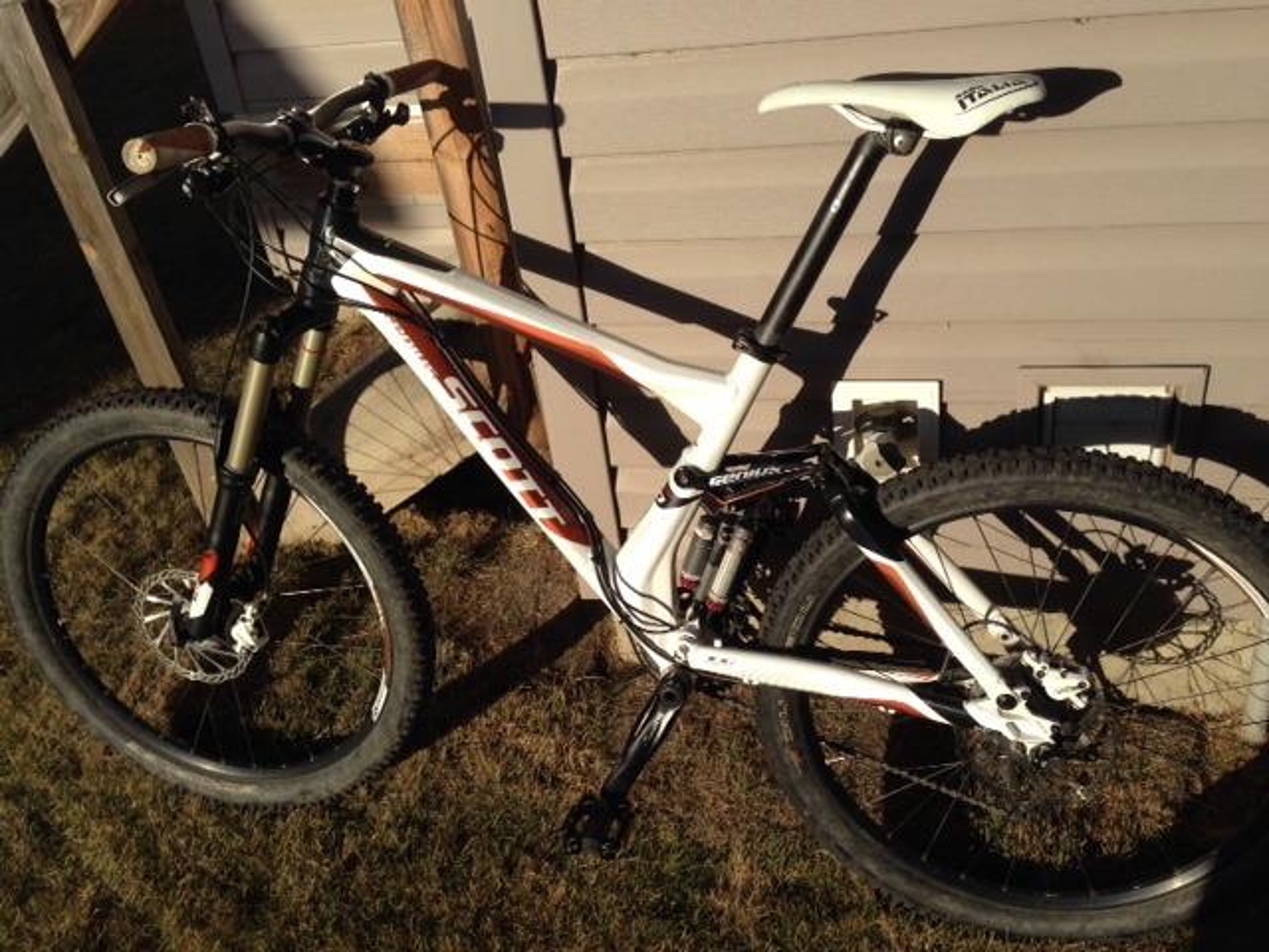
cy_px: 476
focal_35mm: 33
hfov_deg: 55.4
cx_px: 634
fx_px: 1210
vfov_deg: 42.9
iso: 50
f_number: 2.4
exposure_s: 1/1642
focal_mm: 4.12
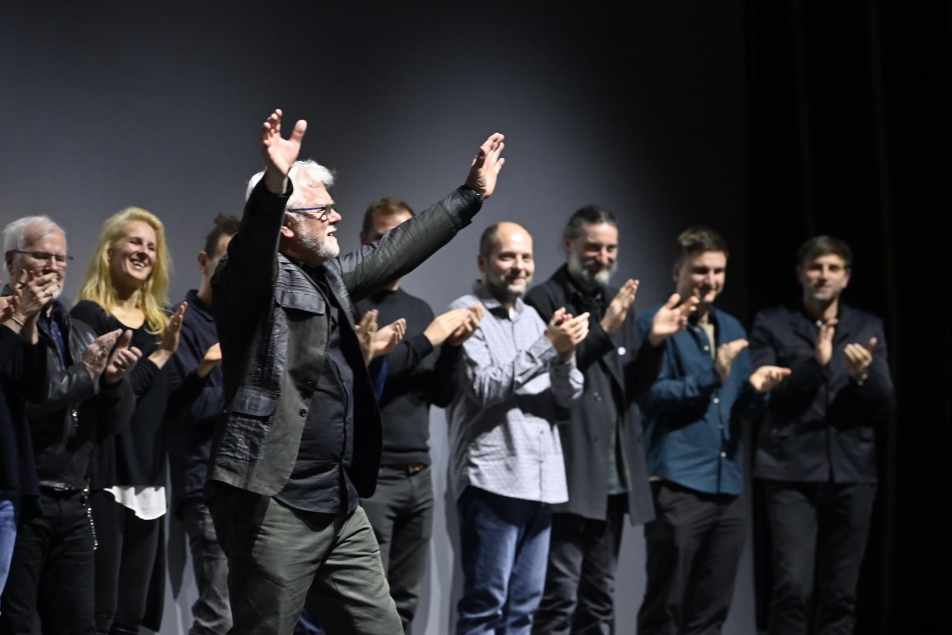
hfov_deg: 10.2
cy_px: 318
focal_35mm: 201
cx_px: 477
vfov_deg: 6.8
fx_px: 5315
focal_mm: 200
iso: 2000
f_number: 4.5
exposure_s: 1/160
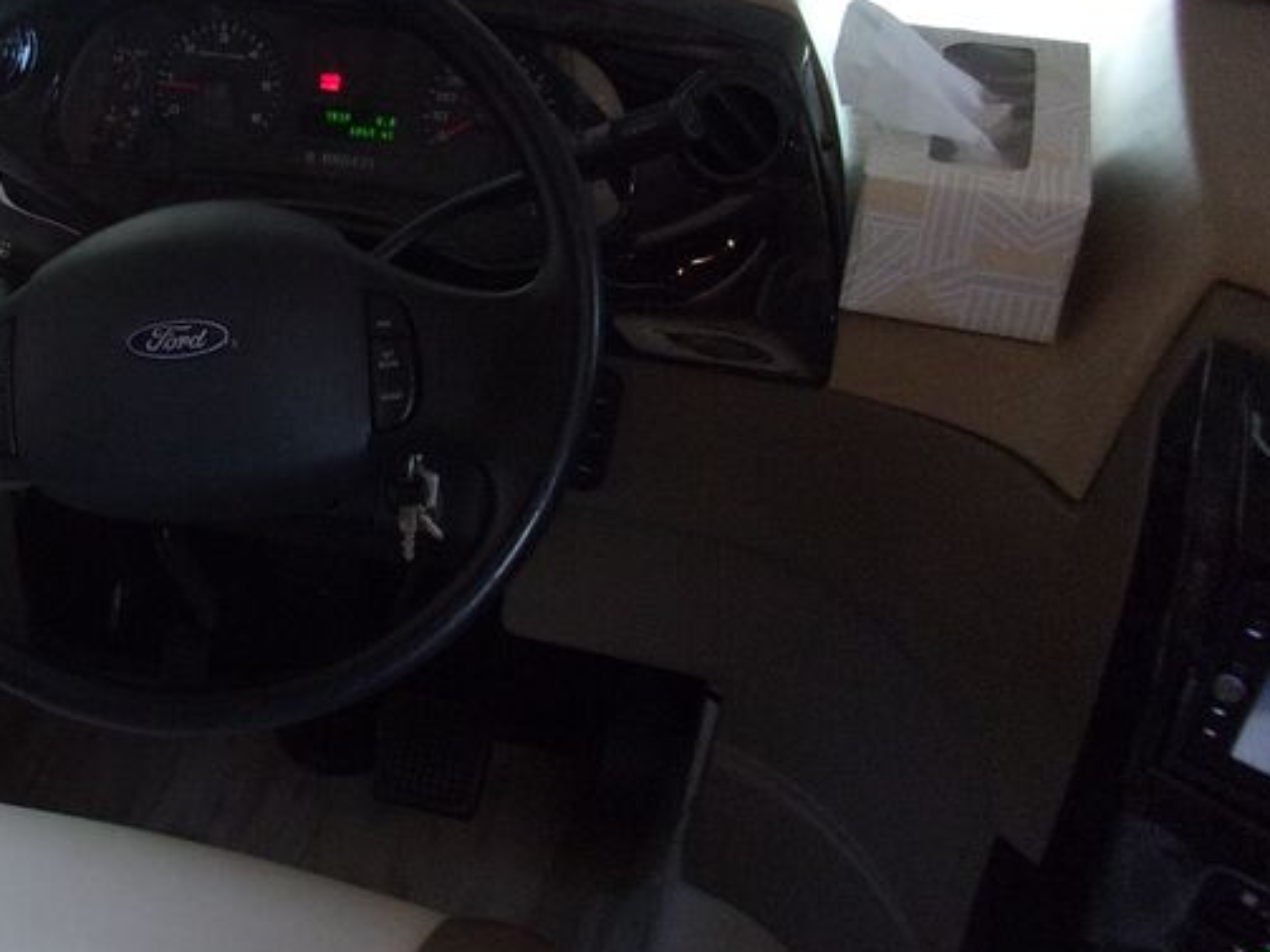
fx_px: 2091
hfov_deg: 32.0
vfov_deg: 25.6
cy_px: 376
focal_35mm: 57
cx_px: 111
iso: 297
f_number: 3.9
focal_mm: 5.1
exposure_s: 1/34
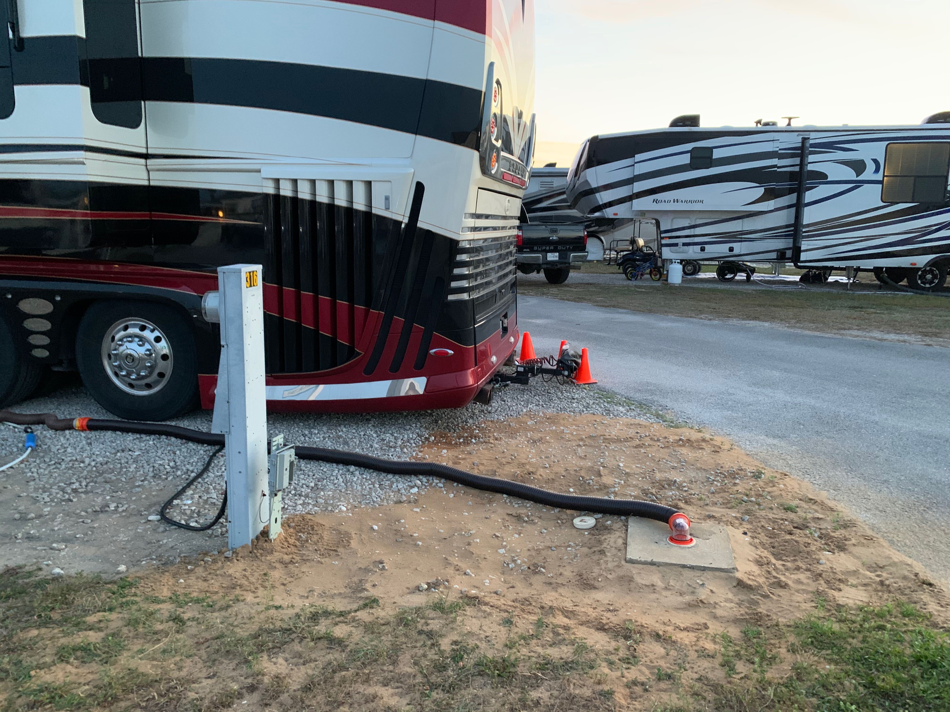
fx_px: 714
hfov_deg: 67.3
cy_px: 356
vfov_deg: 53.1
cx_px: 475
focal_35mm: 26
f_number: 1.8
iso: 500
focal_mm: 4.25
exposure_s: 1/30
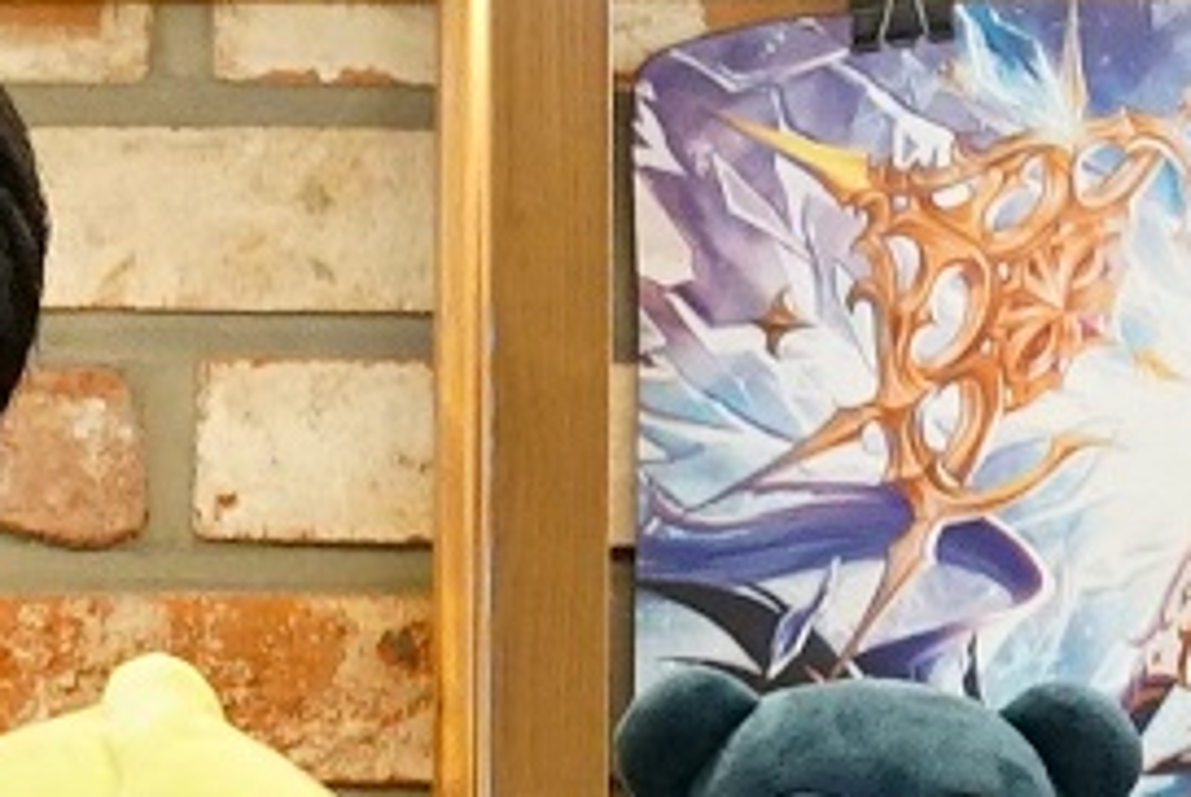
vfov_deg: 4.5
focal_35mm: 305
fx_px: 10101
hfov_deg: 6.7
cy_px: 1279
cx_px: -394
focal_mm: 40
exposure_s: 1/160
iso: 2500
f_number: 4
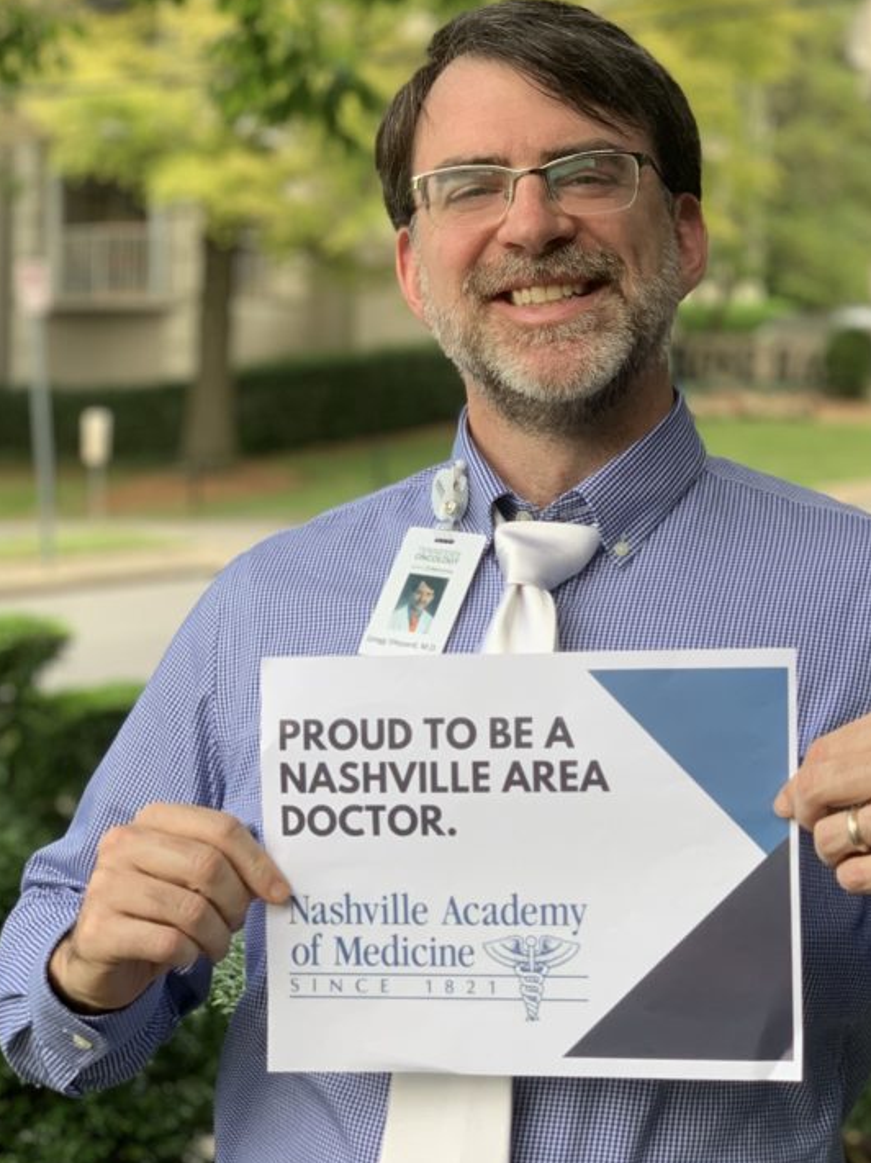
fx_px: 2518
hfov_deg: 19.6
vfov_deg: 26.0
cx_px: 565
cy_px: 608
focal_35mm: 75
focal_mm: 6
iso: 100
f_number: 2.4
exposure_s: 1/122
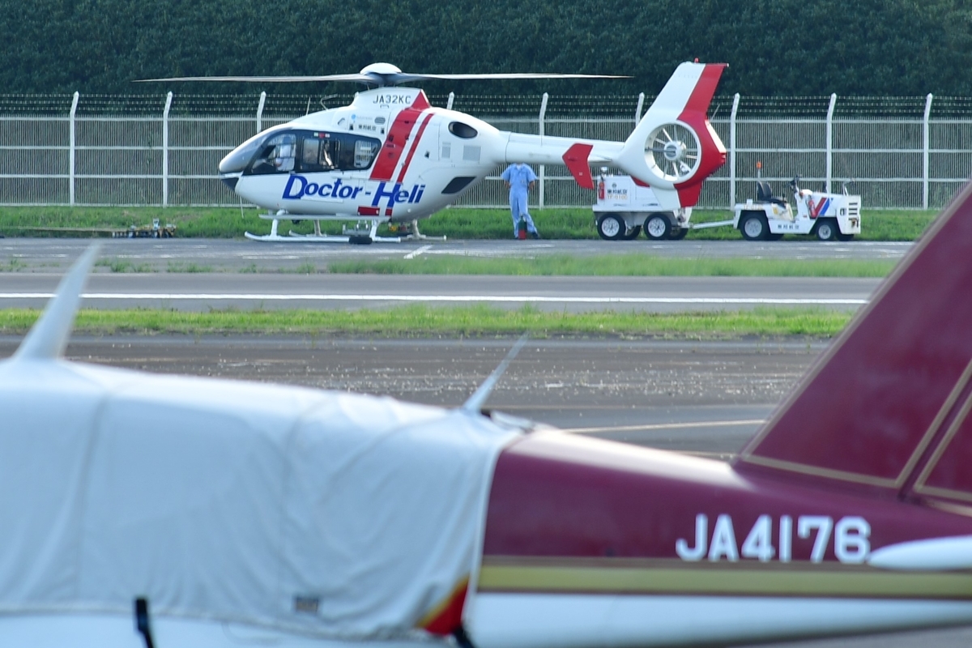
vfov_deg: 3.4
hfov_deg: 5.2
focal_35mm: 400
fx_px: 10799
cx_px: 486
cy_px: 324
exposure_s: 1/90
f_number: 4.8
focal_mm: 200
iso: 100
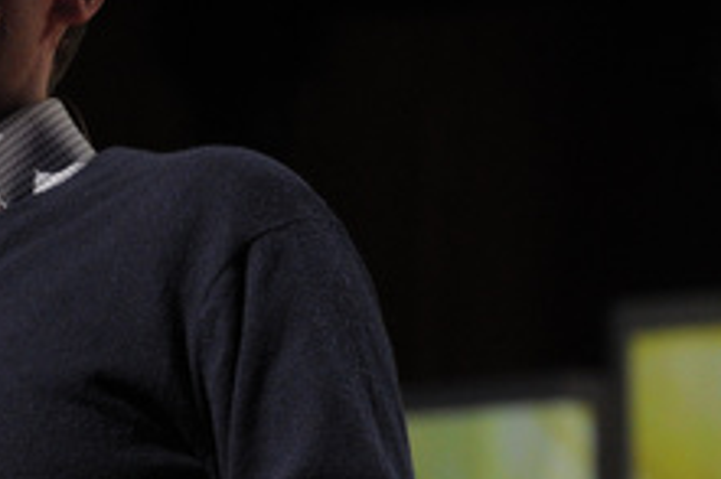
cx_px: -163
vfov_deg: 6.5
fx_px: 4243
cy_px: 323
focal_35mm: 212
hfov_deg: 9.6
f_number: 3.5
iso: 3200
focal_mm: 78
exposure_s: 1/200
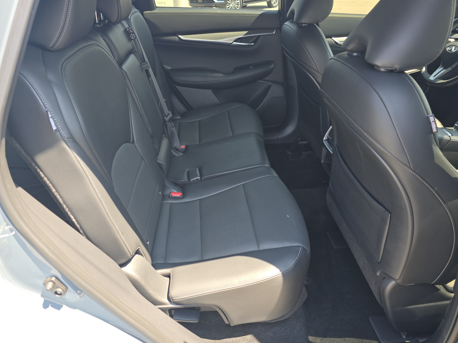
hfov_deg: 71.6
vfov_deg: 56.8
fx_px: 318
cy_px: 171
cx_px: 220
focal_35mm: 24
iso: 32
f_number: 1.7
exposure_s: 1/120
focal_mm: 6.3
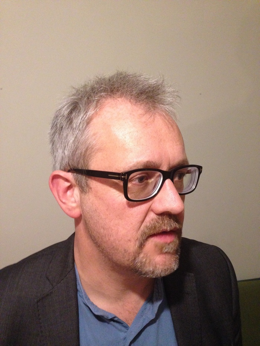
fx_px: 330
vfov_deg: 55.3
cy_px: 173
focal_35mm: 33
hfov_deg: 43.0
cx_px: 130
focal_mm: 4.12
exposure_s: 1/15
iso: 400
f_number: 2.4
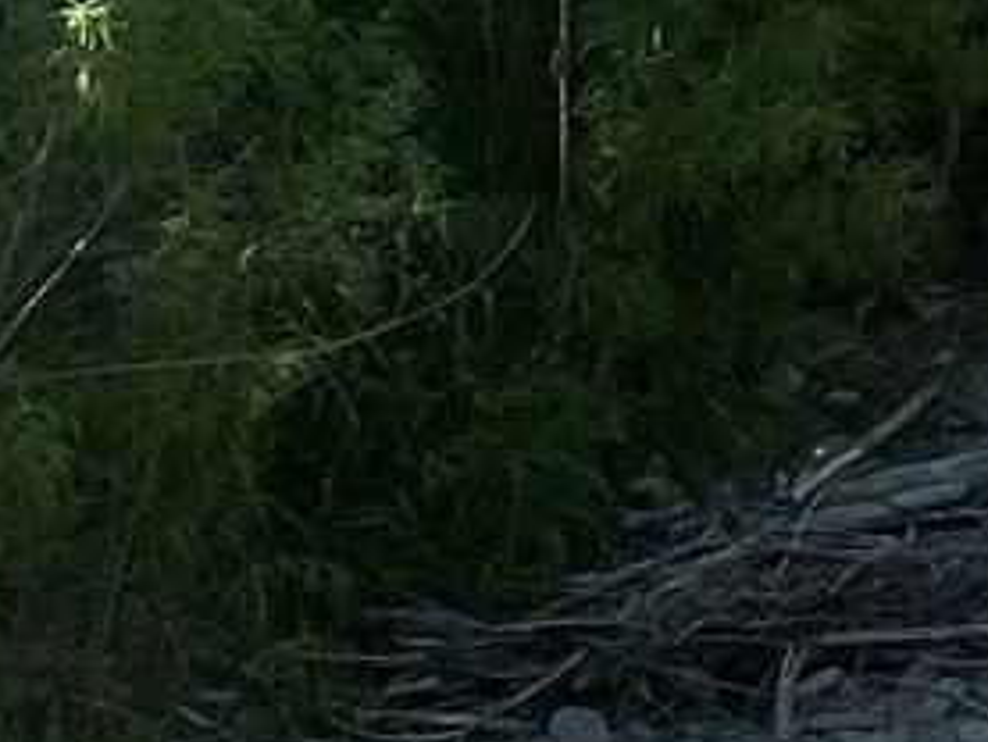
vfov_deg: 7.4
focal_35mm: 192
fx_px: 5482
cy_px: -863
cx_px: 3328
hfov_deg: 8.1
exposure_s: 1/1007
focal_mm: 4.25
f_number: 1.8
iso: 32
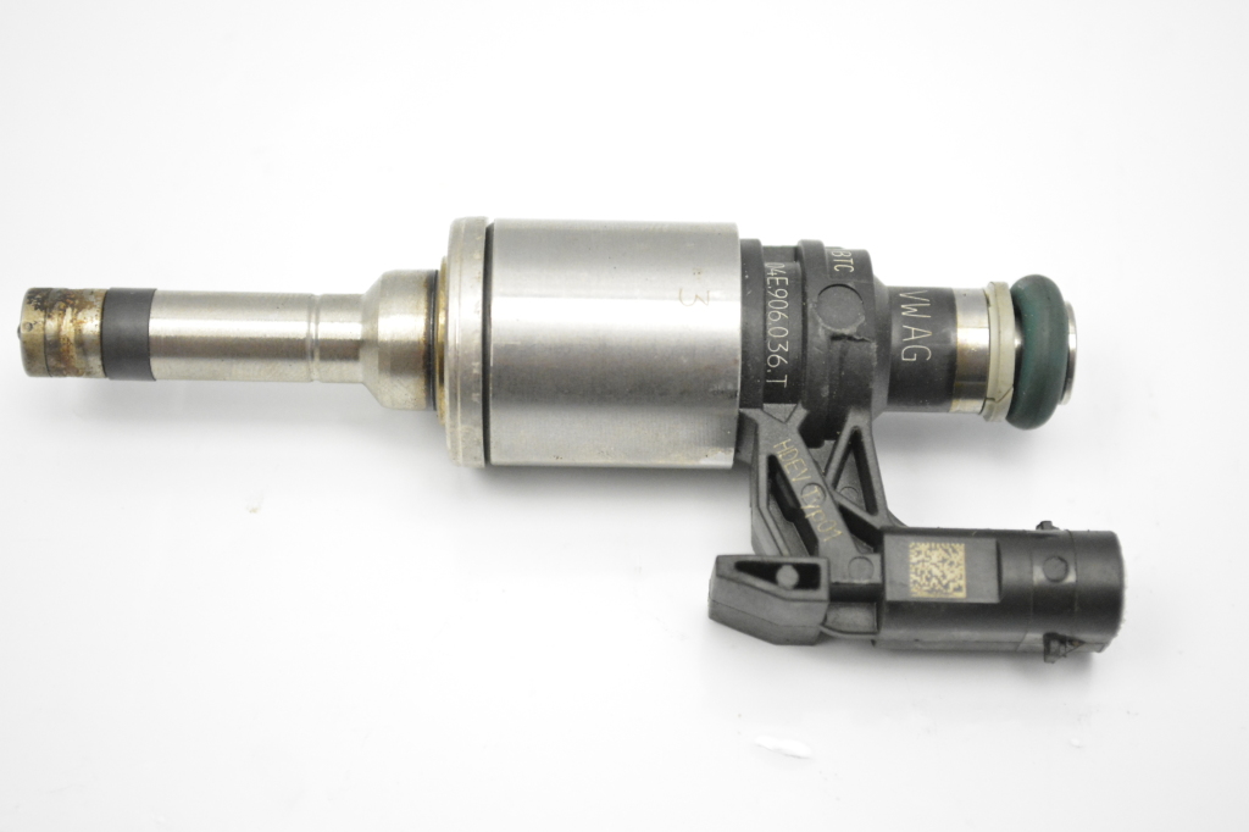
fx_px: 2705
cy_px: 416
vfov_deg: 17.5
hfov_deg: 26.0
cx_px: 624
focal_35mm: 78
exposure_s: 1/640
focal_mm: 52
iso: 6400
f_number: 5.6
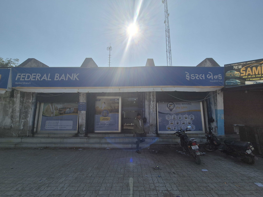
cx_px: 132
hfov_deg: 106.2
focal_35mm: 13
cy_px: 98
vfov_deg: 89.9
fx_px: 99
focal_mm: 2.2
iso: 50
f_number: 2.2
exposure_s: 1/5040
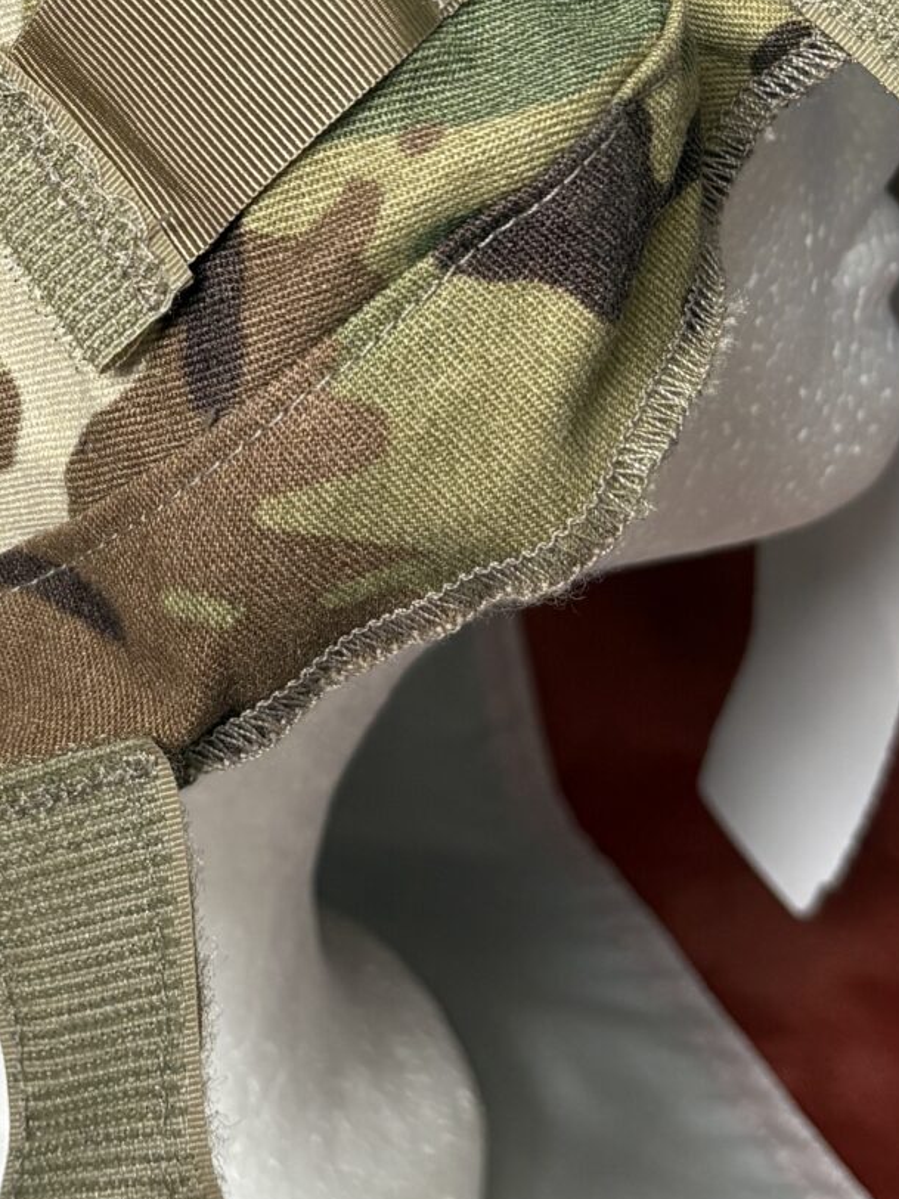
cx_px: 22
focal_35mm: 82
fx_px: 2839
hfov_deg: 17.6
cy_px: 134
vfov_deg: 23.3
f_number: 1.6
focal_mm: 5.96
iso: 125
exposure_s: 1/122
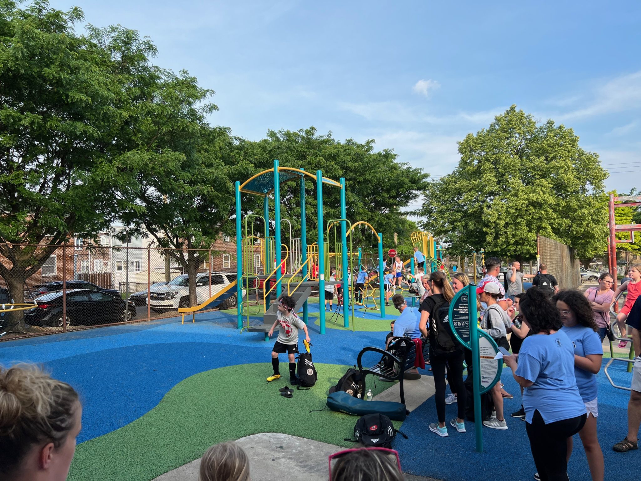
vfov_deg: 53.1
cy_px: 240
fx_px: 481
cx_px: 320
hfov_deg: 67.3
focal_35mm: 26
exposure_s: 1/1869
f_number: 1.5
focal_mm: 5.7
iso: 50
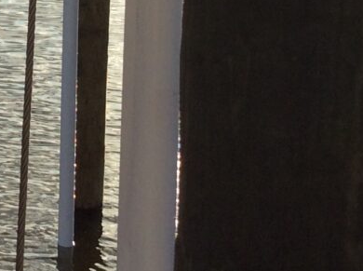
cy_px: -217
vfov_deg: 11.0
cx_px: -51
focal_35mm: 126
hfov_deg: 15.2
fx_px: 1319
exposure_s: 1/937
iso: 32
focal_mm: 3.3
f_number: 2.4
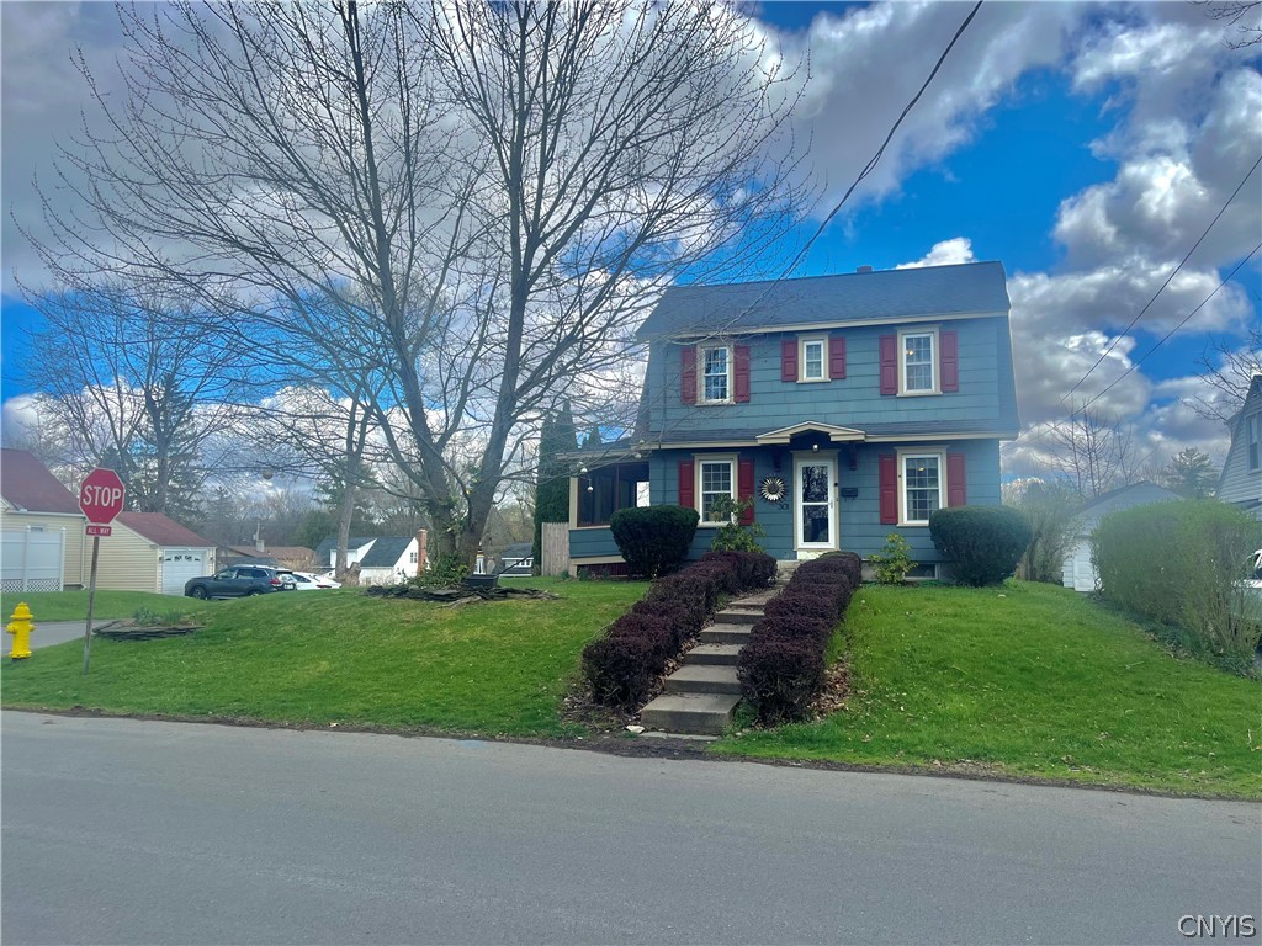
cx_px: 631
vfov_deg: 53.1
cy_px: 473
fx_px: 948
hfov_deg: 67.3
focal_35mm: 26
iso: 50
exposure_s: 1/3215
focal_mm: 5.1
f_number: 1.6
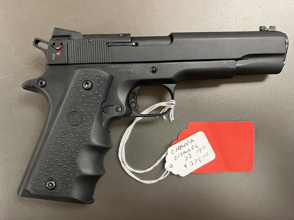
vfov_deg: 53.1
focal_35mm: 26
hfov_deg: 67.3
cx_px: 147
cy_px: 110
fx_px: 221
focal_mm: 5.7
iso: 250
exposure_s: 1/60
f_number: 1.5
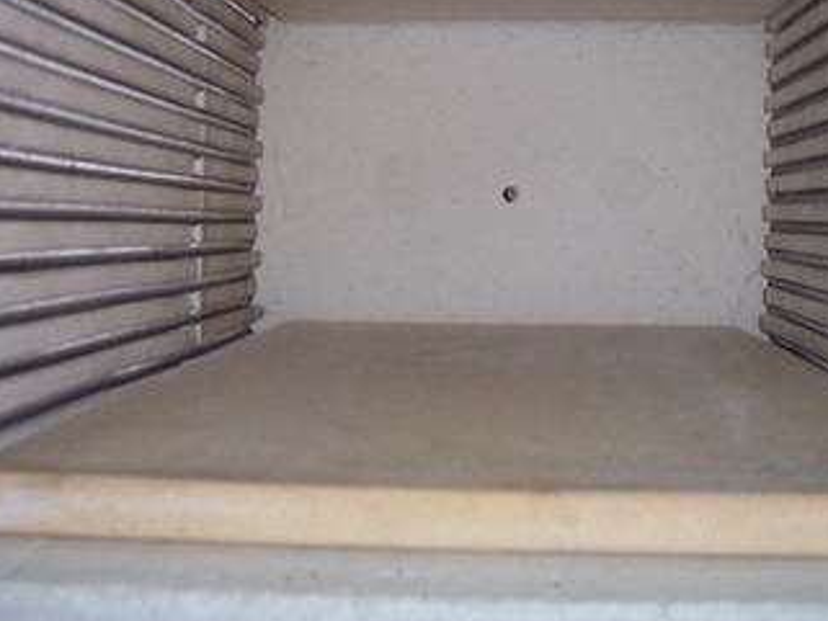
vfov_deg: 28.5
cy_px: 264
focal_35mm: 51
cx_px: 472
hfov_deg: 37.4
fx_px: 1220
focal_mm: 8
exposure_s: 1/30
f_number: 2.8
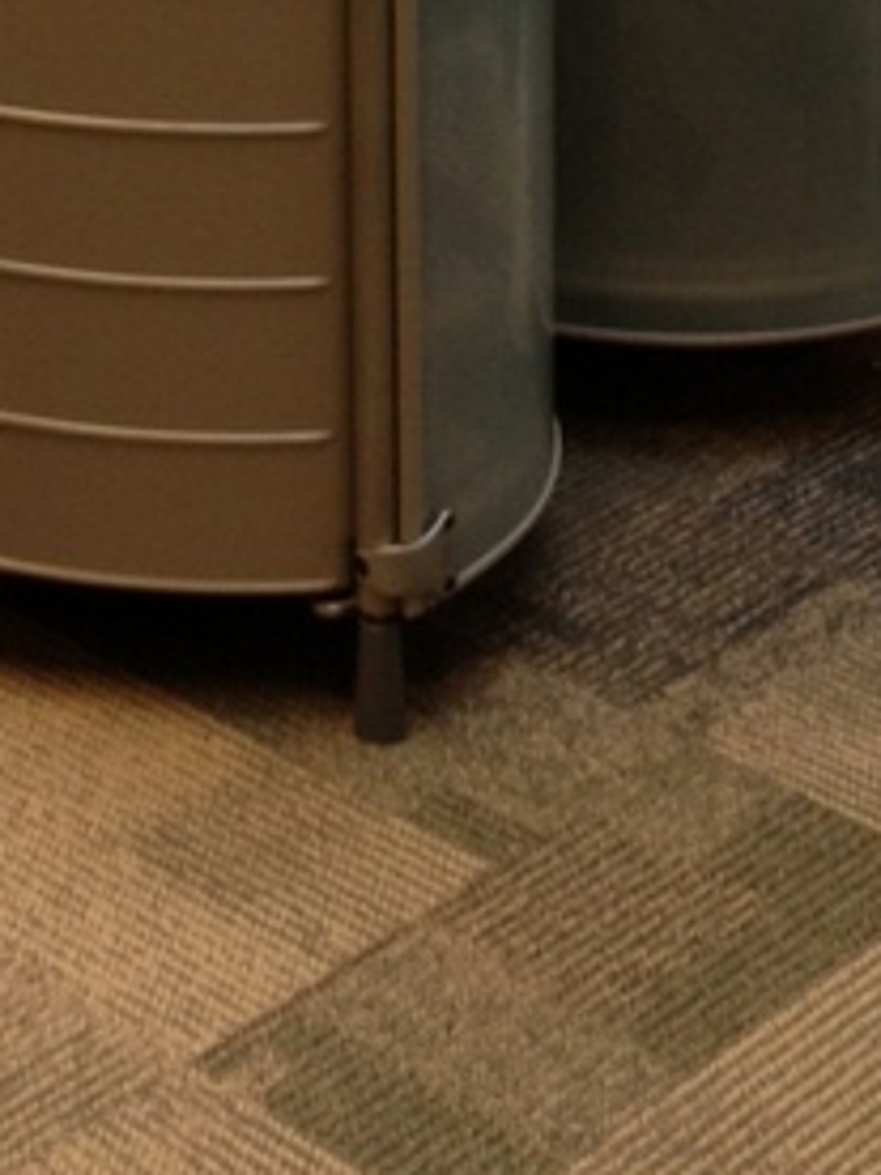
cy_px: -762
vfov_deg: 13.9
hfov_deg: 11.4
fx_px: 4411
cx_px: 192
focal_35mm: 130
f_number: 2.4
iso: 64
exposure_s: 1/20
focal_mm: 4.28
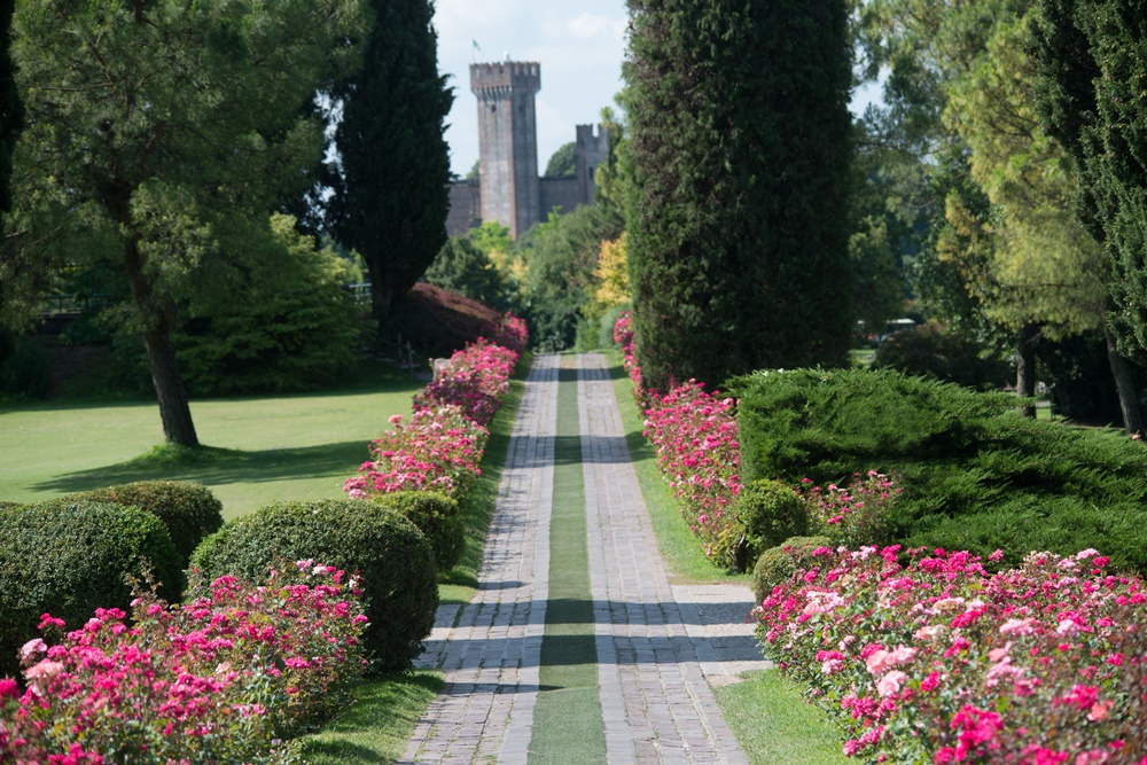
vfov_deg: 9.2
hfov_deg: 13.7
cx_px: 574
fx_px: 4780
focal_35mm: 150
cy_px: 382
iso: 500
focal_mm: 150
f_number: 7.1
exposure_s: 1/1250
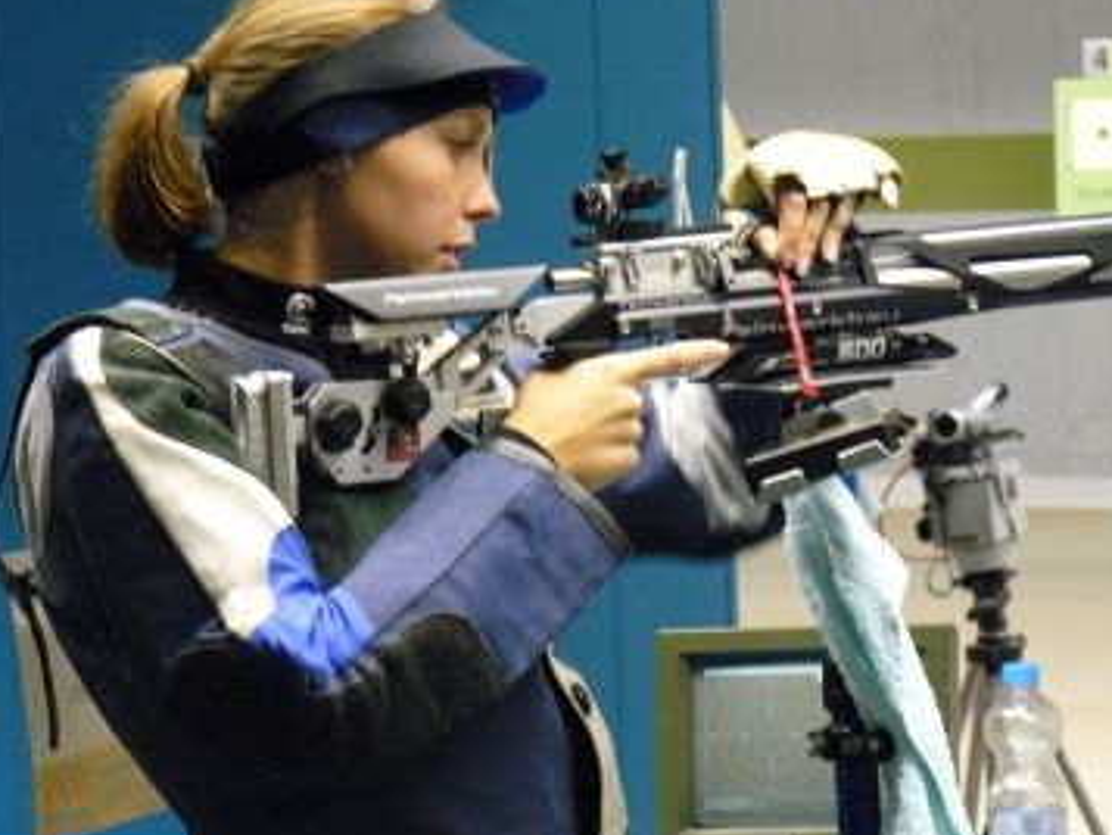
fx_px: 6298
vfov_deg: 7.6
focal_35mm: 196
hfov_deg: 10.1
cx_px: 554
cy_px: 377
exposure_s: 1/30
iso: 400
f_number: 3.3
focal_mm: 29.1
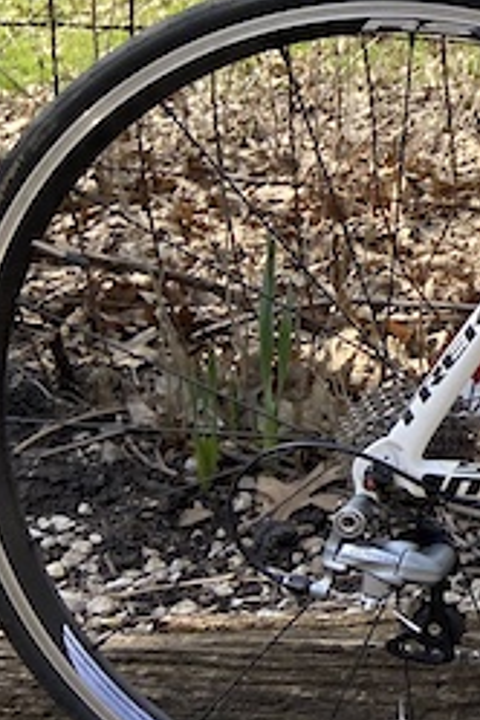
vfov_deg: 23.0
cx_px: 1081
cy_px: 124
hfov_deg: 12.8
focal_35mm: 87
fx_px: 1740
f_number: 1.8
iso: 32
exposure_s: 1/752
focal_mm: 4.25
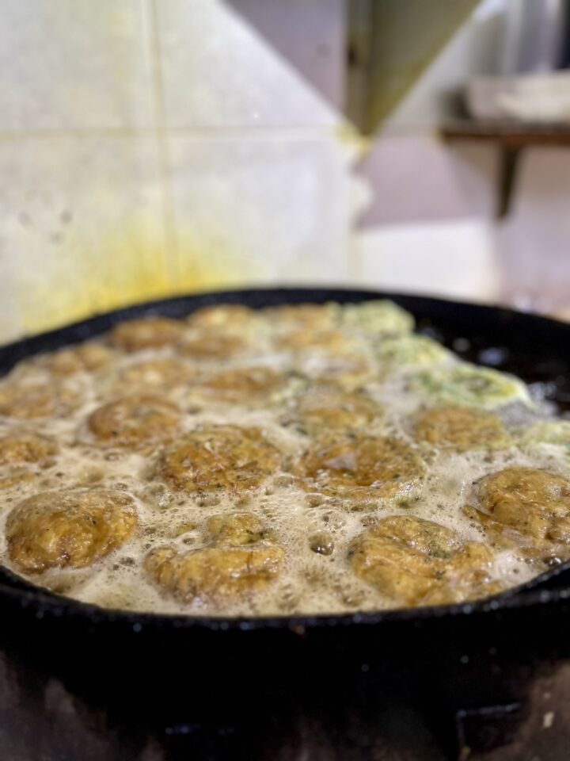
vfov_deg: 67.3
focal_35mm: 26
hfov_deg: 53.1
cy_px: 380
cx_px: 285
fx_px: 571
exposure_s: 1/46
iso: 200
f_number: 1.6
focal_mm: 5.1
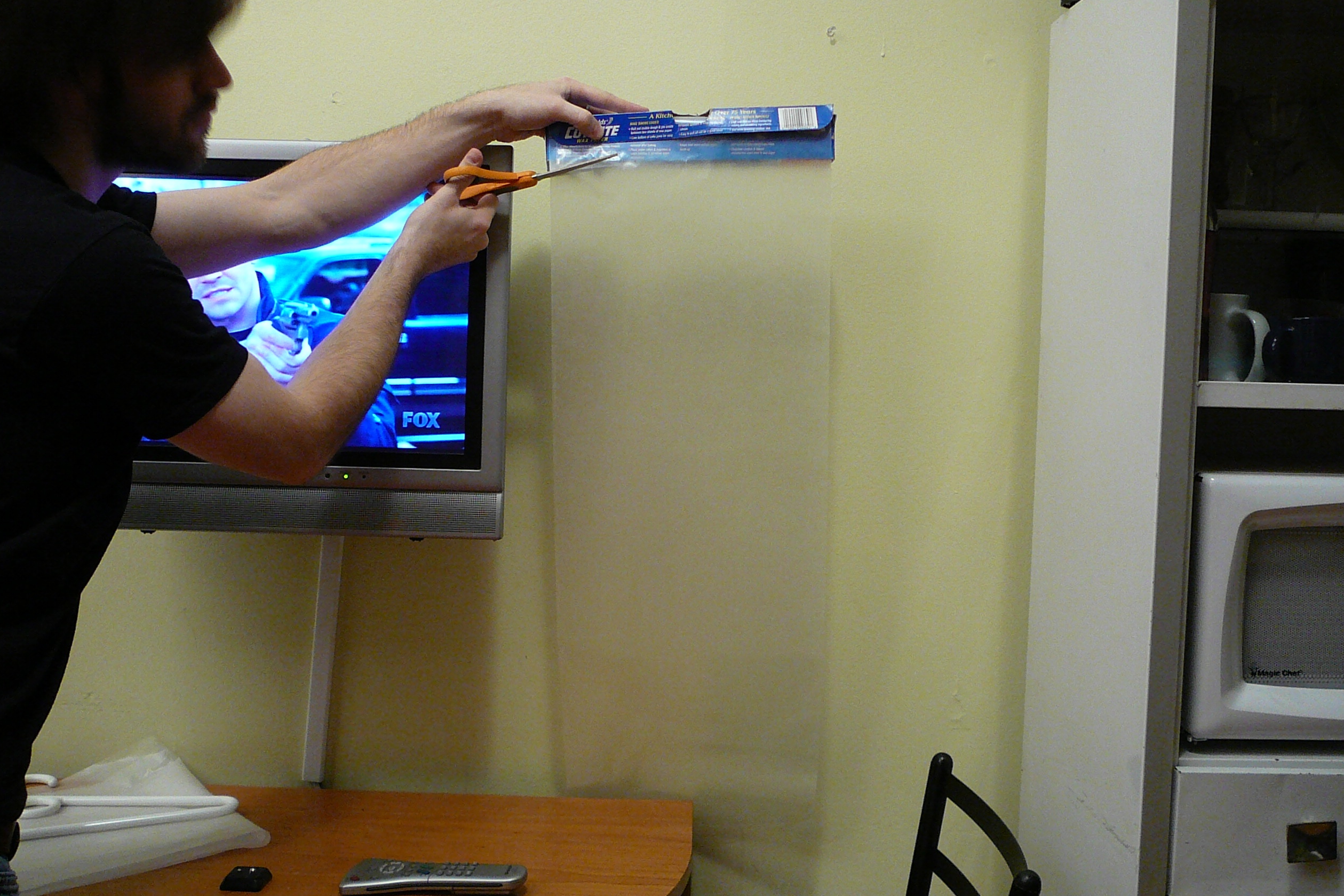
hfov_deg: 51.9
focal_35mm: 37
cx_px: 678
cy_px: 414
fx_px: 1381
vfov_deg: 35.9
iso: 200
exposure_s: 1/8
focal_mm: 5.2
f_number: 2.8
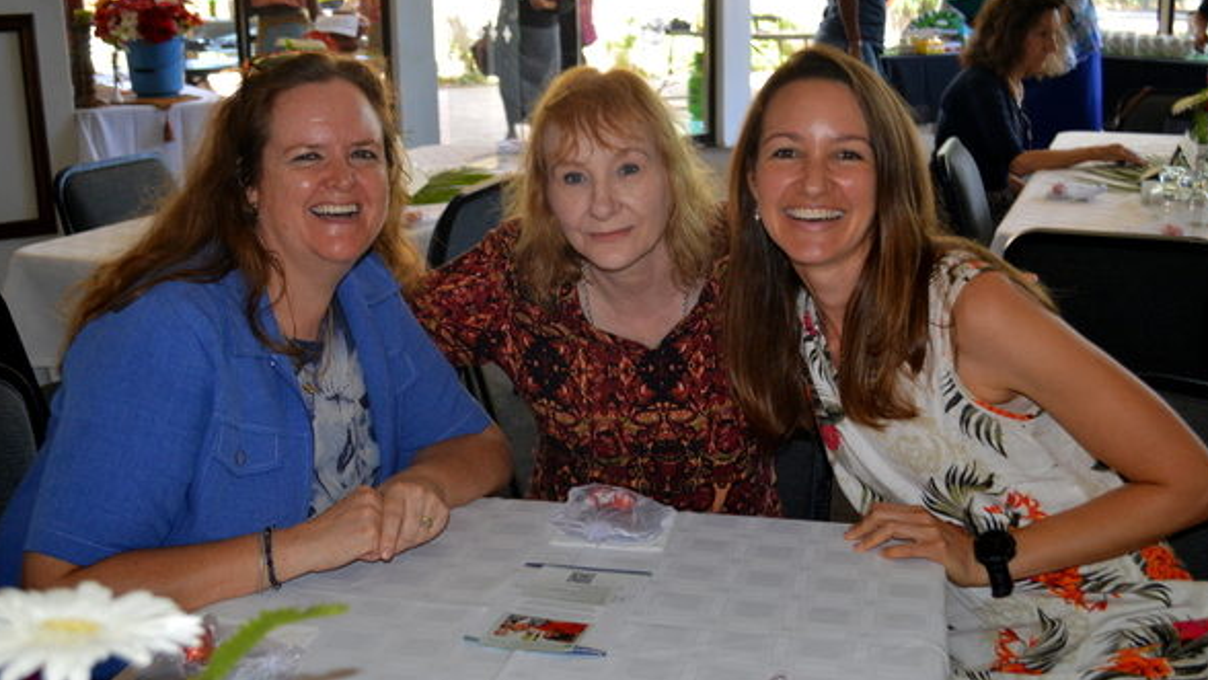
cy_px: 318
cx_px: 608
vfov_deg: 26.5
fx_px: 1442
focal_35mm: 45
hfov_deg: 45.5
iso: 560
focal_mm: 28
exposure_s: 1/60
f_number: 4.5
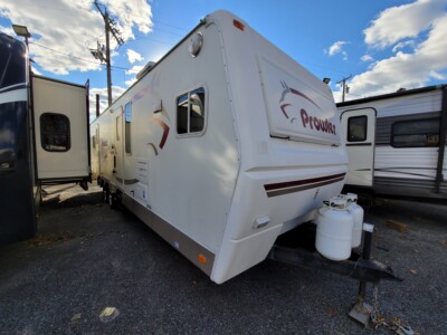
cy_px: 168
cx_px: 224
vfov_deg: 89.9
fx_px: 168
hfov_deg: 106.2
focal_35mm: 13
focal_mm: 2.2
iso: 64
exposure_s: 1/1496
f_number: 2.2
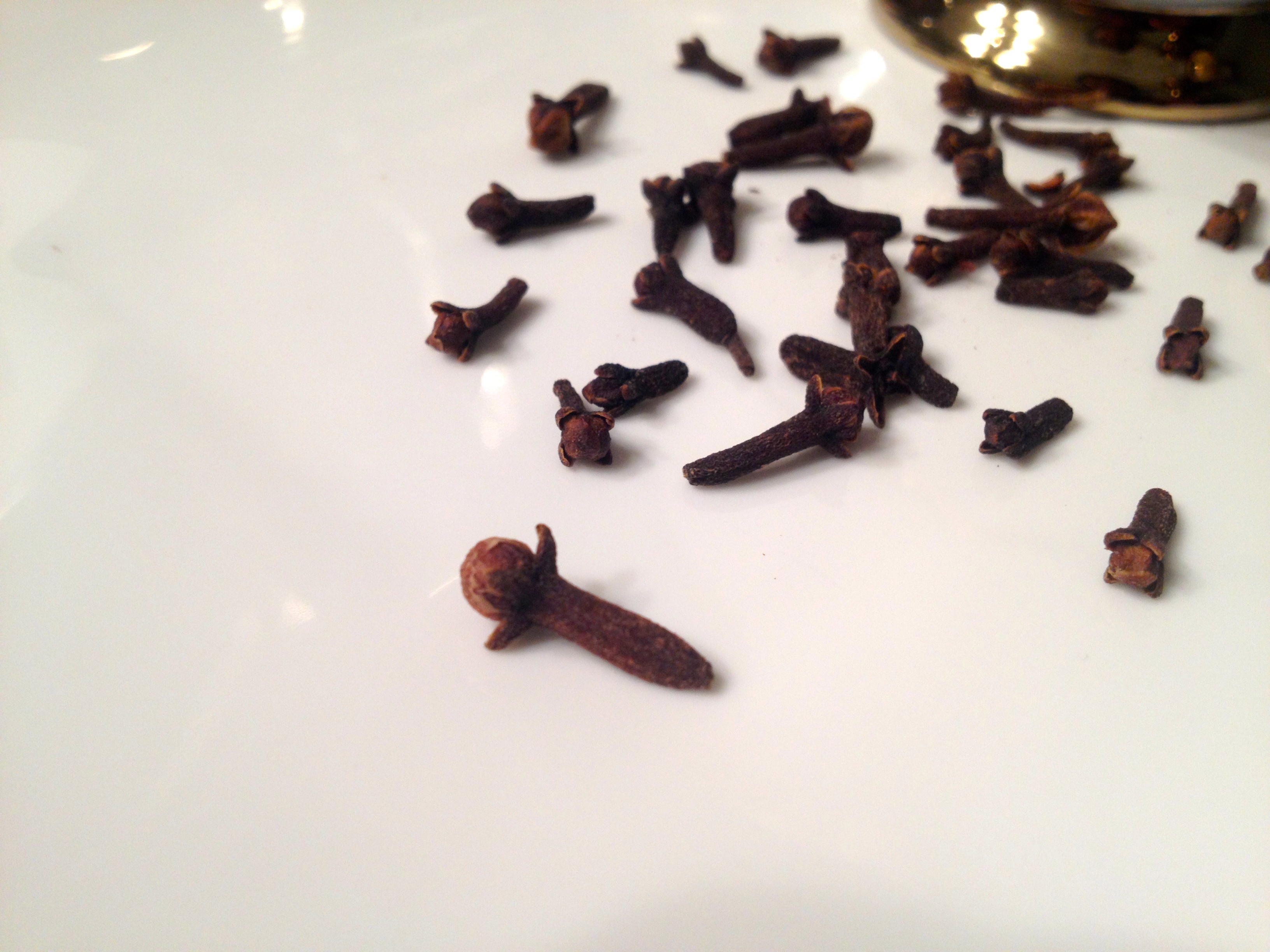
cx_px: 635
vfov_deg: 40.7
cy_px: 476
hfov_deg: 52.6
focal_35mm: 35
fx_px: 1284
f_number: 2.4
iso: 50
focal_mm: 4.28
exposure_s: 1/20
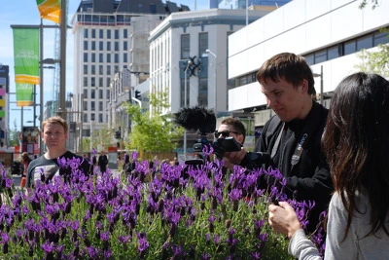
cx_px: 194
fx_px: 811
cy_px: 130
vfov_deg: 18.2
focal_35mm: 75
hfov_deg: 27.0
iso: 200
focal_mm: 50
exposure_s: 1/250
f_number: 8
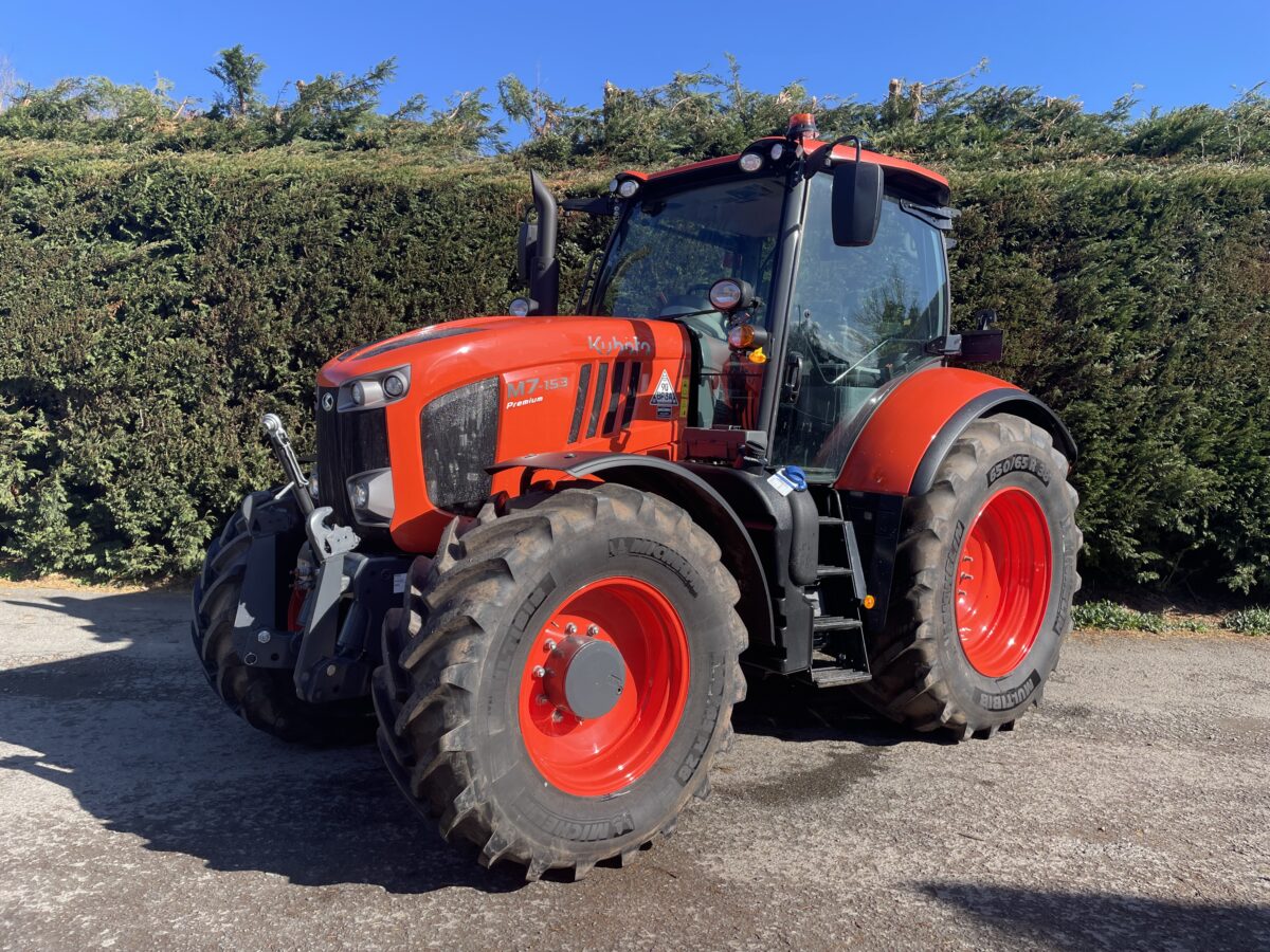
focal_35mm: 26
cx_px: 635
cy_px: 476
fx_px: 954
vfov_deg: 53.1
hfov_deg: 67.3
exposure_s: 1/1366
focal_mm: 4.2
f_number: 1.6
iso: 32
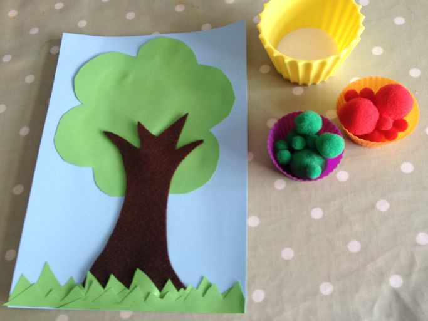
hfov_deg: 52.6
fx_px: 433
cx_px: 214
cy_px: 160
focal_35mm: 35
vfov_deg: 40.7
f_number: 2.4
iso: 50
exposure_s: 1/20
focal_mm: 4.28
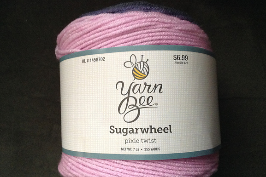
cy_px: 93
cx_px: 132
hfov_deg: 50.7
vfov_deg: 35.1
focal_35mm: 38
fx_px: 281
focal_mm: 3.3
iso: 200
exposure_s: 1/20
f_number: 2.4
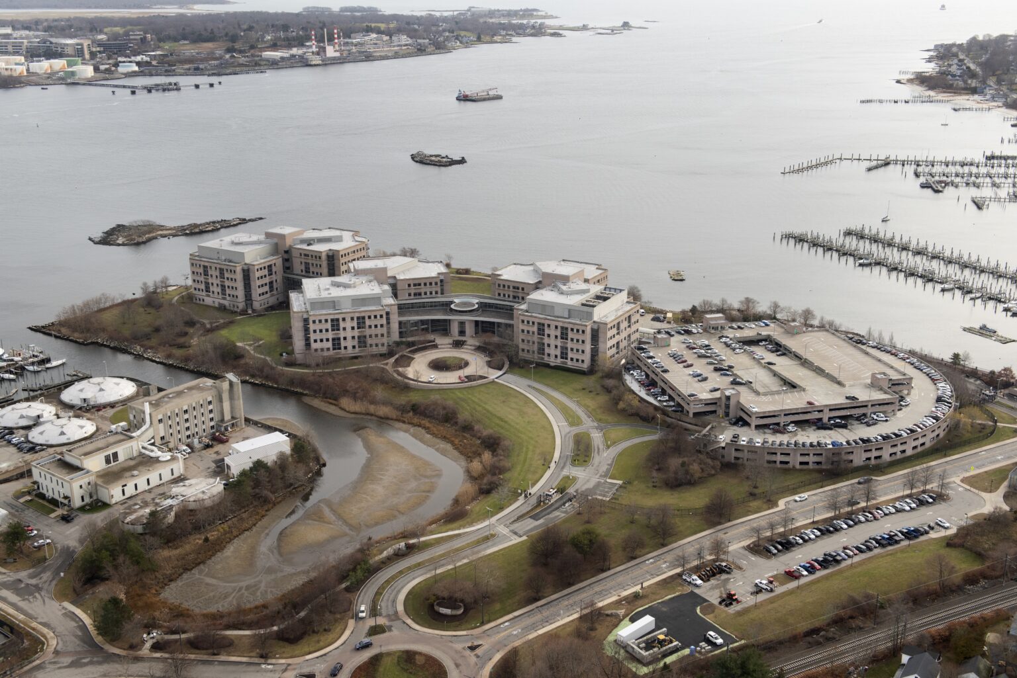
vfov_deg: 35.1
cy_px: 339
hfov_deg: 50.7
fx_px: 1074
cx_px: 508
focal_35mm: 38
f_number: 8
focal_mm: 38
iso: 400
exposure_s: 1/1000
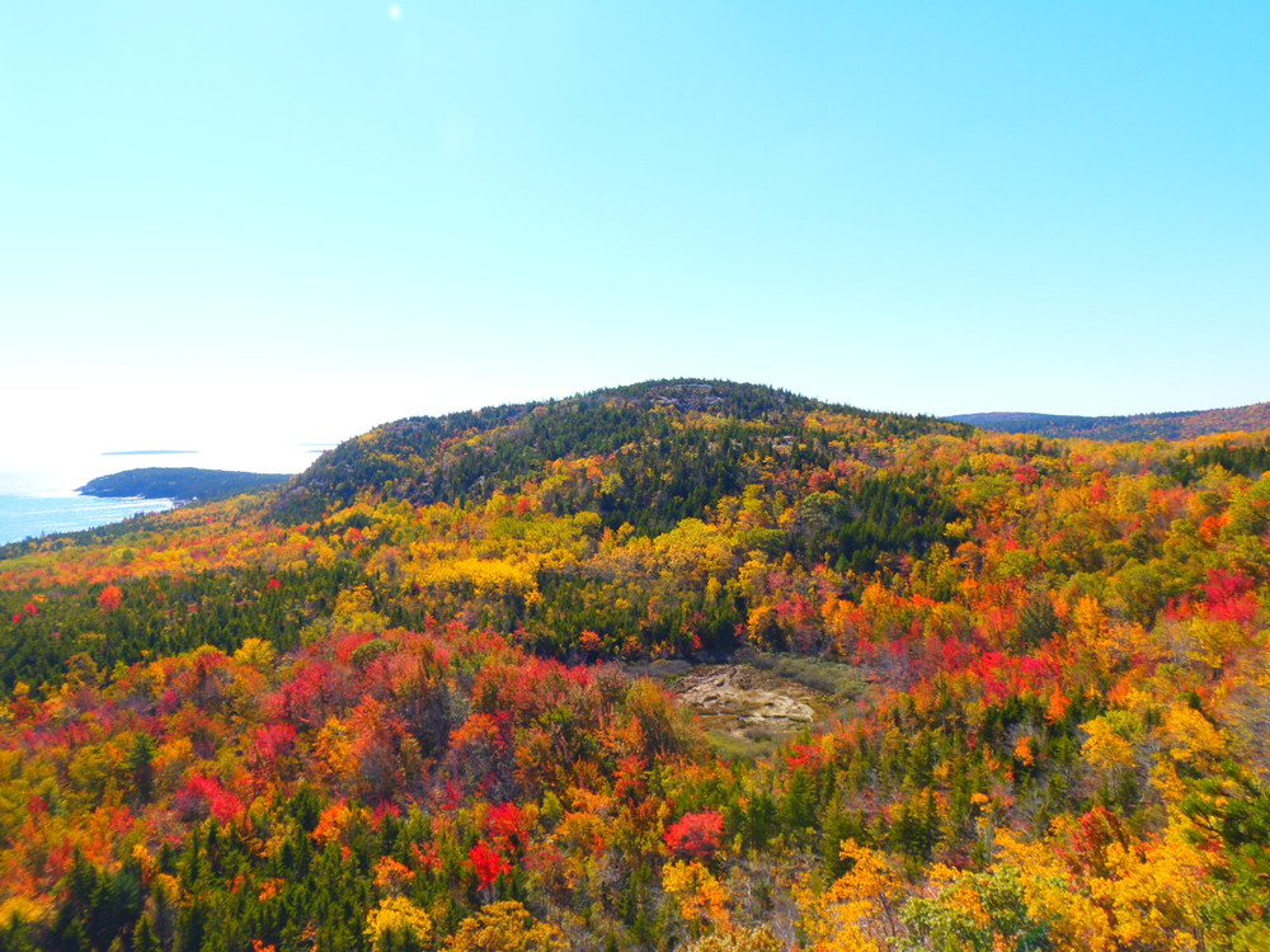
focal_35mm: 24
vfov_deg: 56.8
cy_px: 476
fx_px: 881
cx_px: 635
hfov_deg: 71.6
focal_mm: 4.3
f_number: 2.9
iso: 64
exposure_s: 1/640
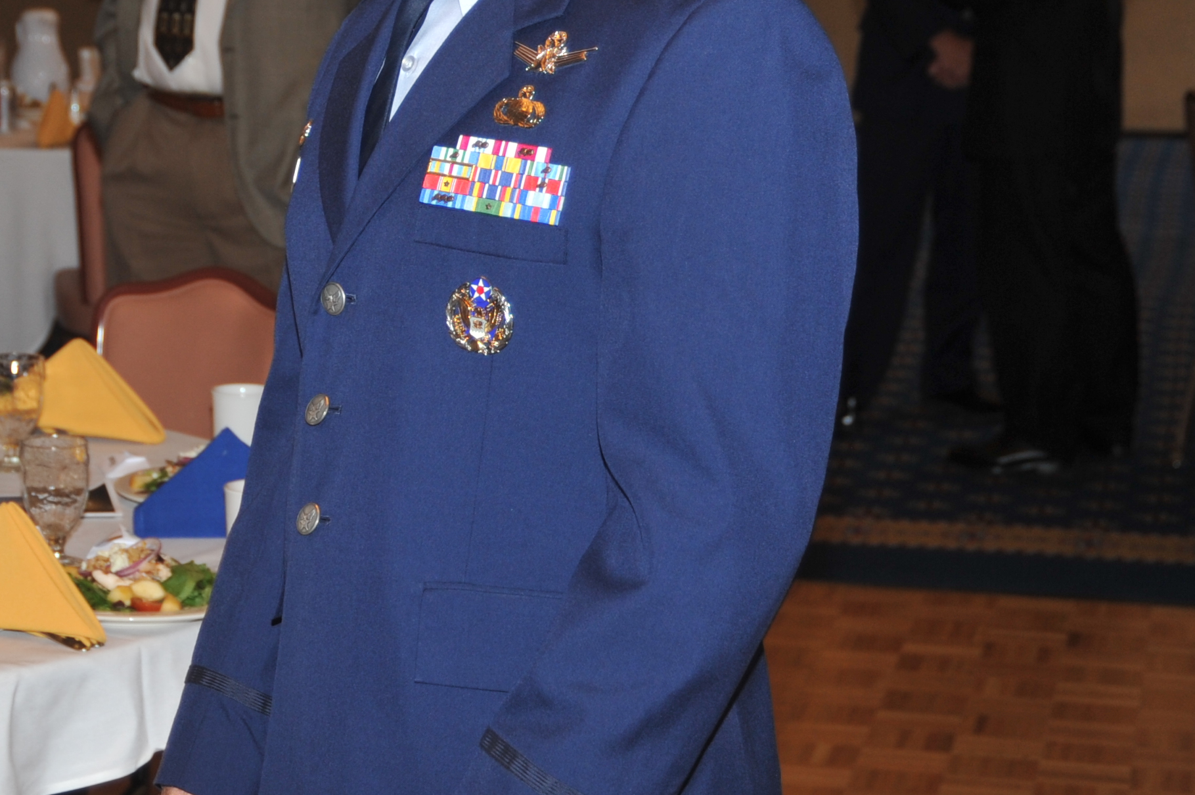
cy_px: 202
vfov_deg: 11.7
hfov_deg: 17.3
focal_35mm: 117
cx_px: 151
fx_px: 3881
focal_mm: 50
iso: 400
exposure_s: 1/60
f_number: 5.6
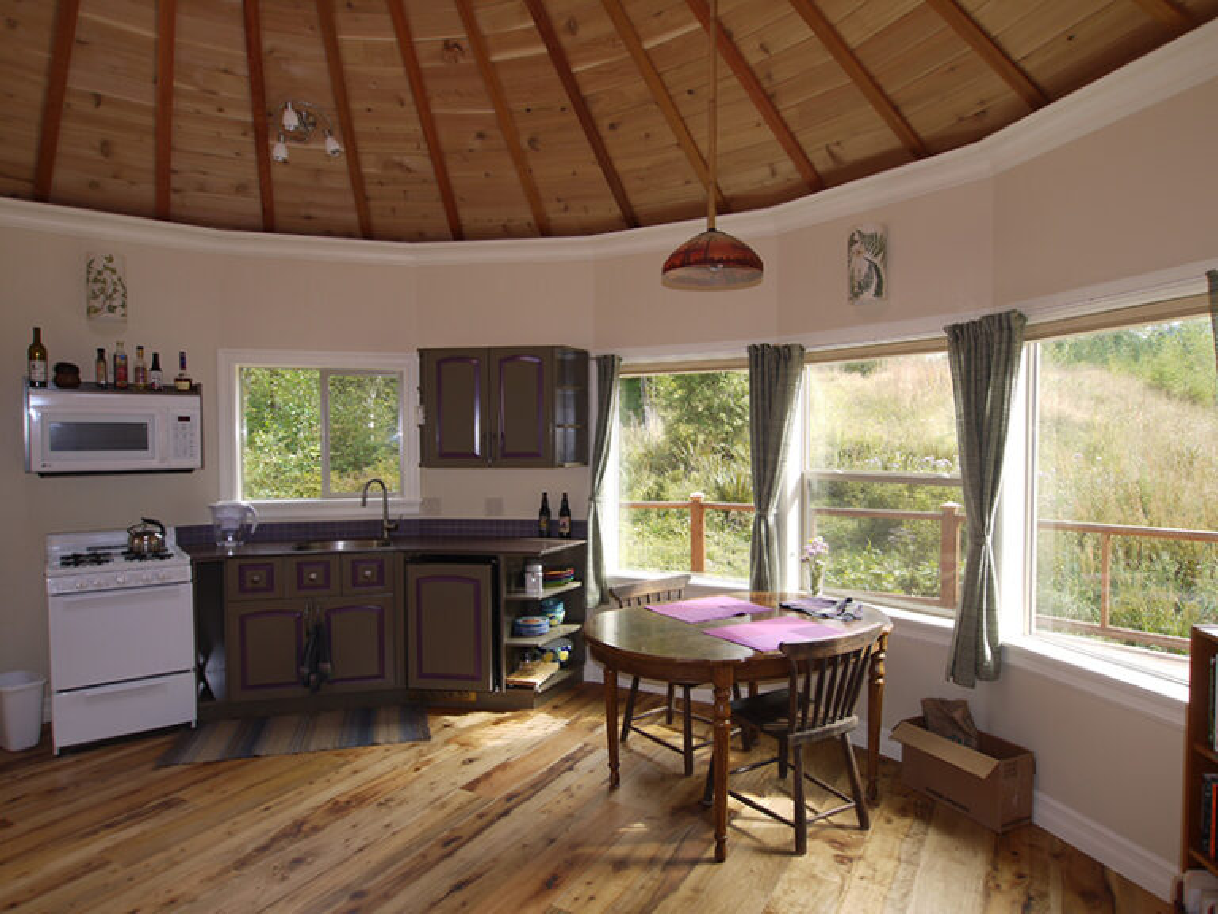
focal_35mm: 20
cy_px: 457
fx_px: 704
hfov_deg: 81.7
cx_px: 609
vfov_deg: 66.0
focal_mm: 10
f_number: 4.3
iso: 100
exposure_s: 1/80
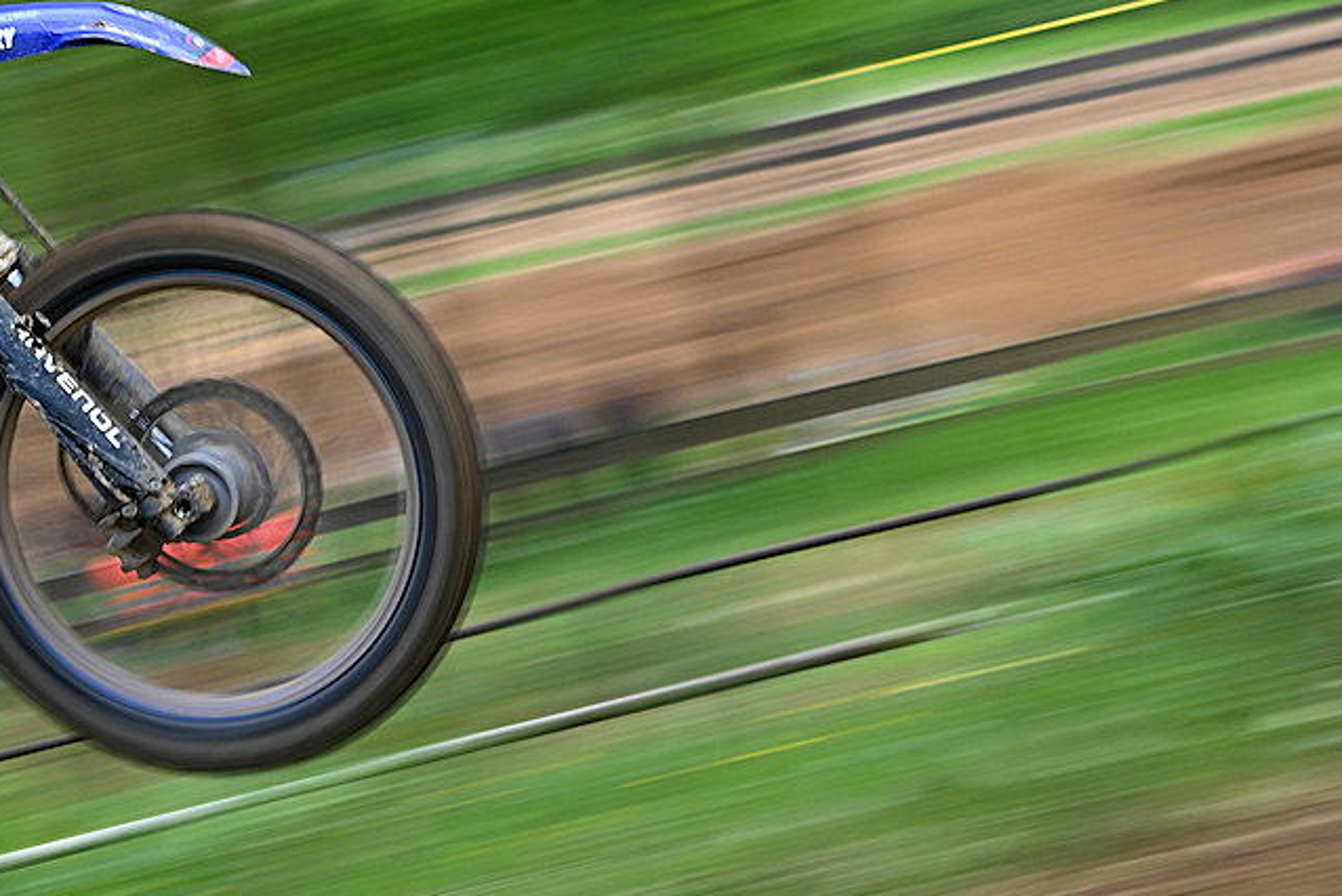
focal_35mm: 158
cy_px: 202
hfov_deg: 12.8
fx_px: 5892
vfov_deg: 8.7
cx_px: -95
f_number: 8
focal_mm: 70
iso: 64
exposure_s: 1/50
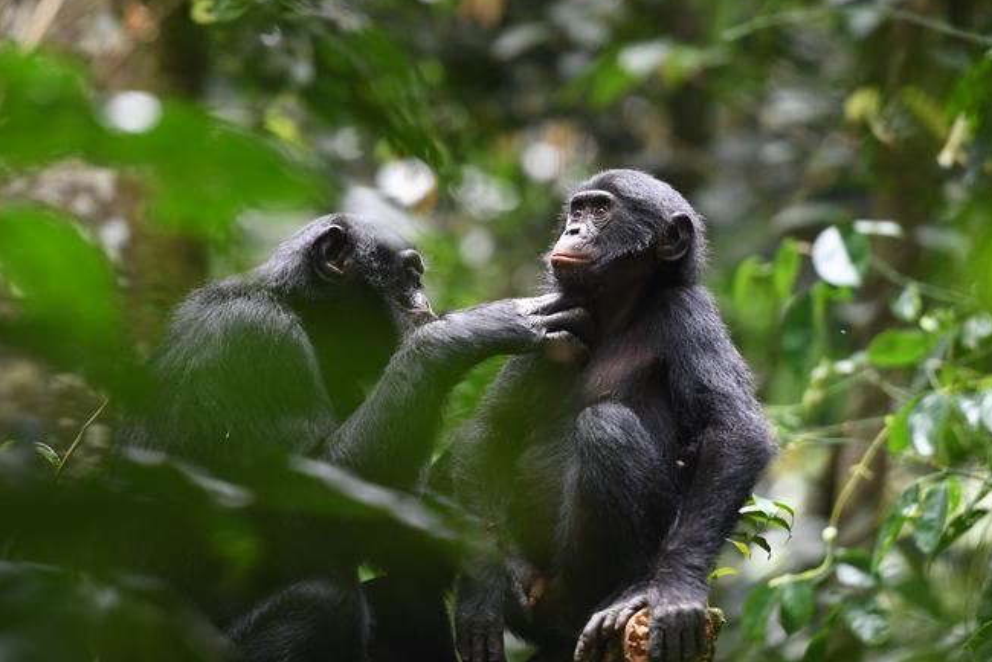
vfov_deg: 4.3
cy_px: 336
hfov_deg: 6.4
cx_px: 484
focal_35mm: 323
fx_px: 8904
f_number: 3.2
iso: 800
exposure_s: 1/320
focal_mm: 200
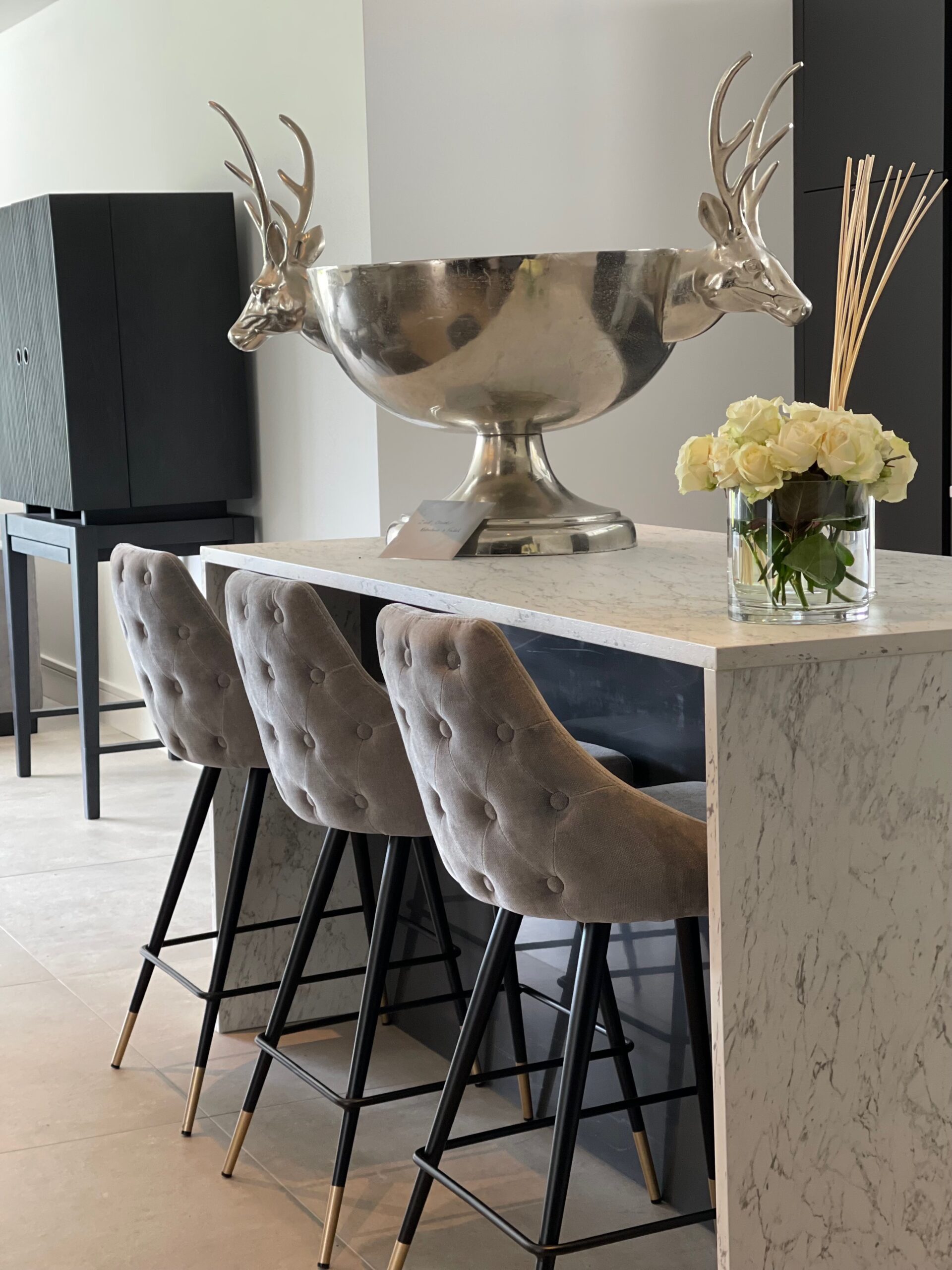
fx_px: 2347
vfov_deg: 30.3
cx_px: 476
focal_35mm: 64
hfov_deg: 22.9
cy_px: 635
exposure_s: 1/33
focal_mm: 7.5
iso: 125
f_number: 2.2
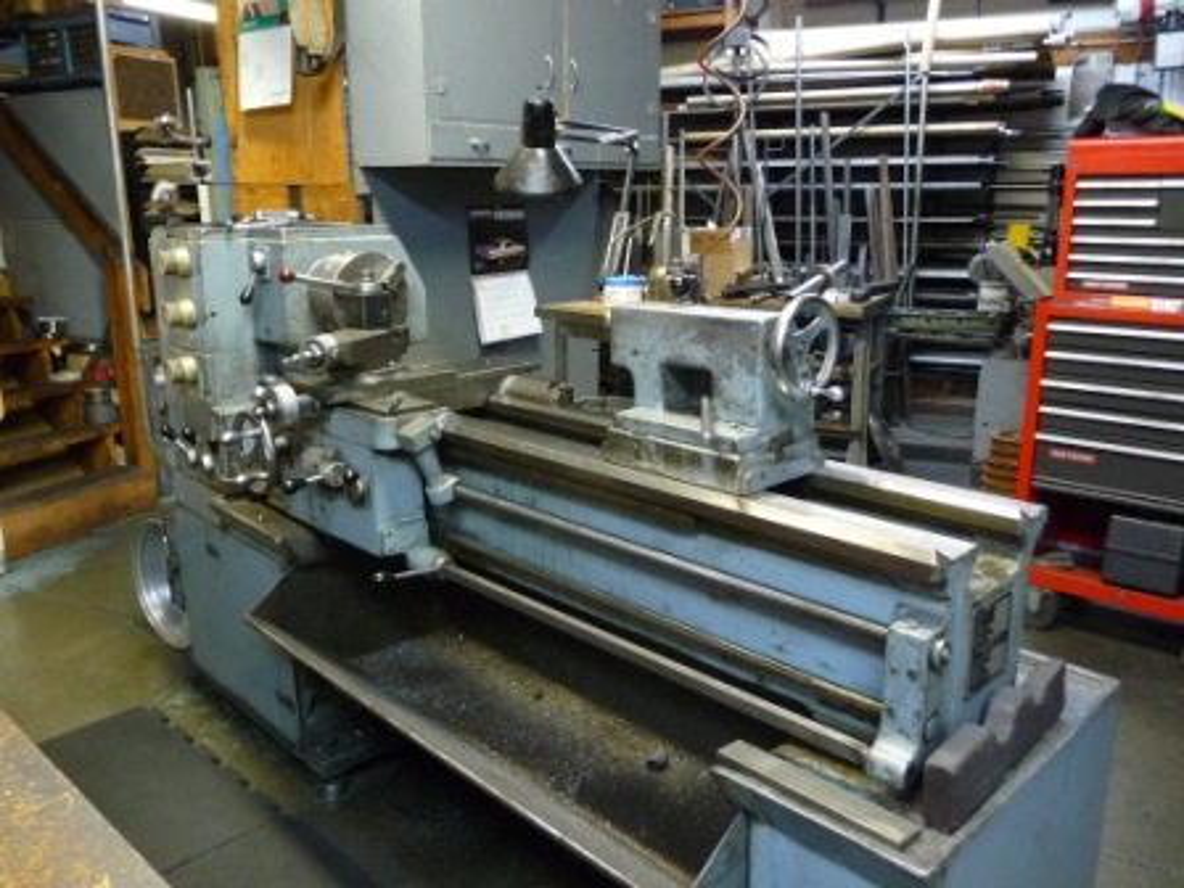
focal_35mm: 28
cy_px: 444
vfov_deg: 49.7
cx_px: 592
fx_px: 958
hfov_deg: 63.4
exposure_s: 1/8
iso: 400
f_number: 3.3
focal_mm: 4.7
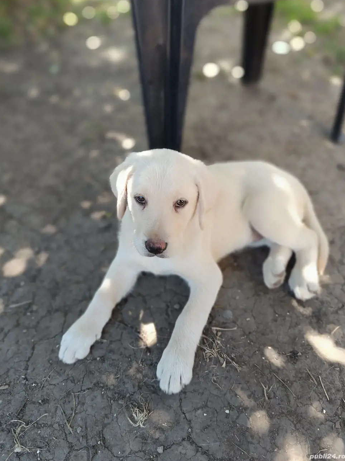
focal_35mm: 25
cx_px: 167
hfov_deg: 54.9
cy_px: 221
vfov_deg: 69.4
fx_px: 332
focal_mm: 4.71
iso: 76
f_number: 1.79
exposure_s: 1/99.2
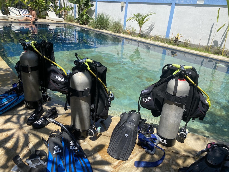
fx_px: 172
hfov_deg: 67.3
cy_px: 86
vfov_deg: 53.1
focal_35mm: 26
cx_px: 114
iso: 32
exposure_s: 1/2315
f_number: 1.8
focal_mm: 4.25
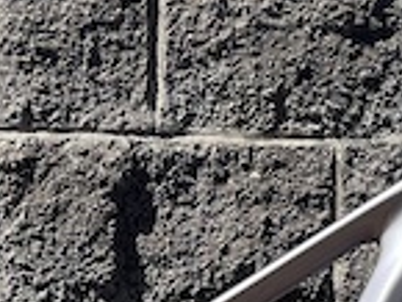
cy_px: 634
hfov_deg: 13.8
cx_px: 191
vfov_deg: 9.6
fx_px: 1662
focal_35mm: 143
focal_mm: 4.2
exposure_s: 1/1208
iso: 32
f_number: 1.6
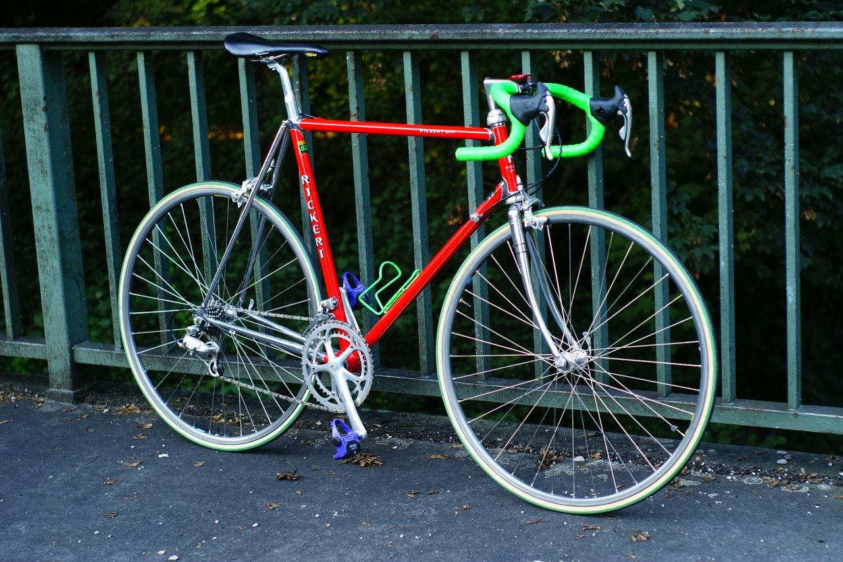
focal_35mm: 75
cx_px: 422
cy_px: 281
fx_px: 1756
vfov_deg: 18.2
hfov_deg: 27.0
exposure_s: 1/160
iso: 200
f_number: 2.8
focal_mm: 50
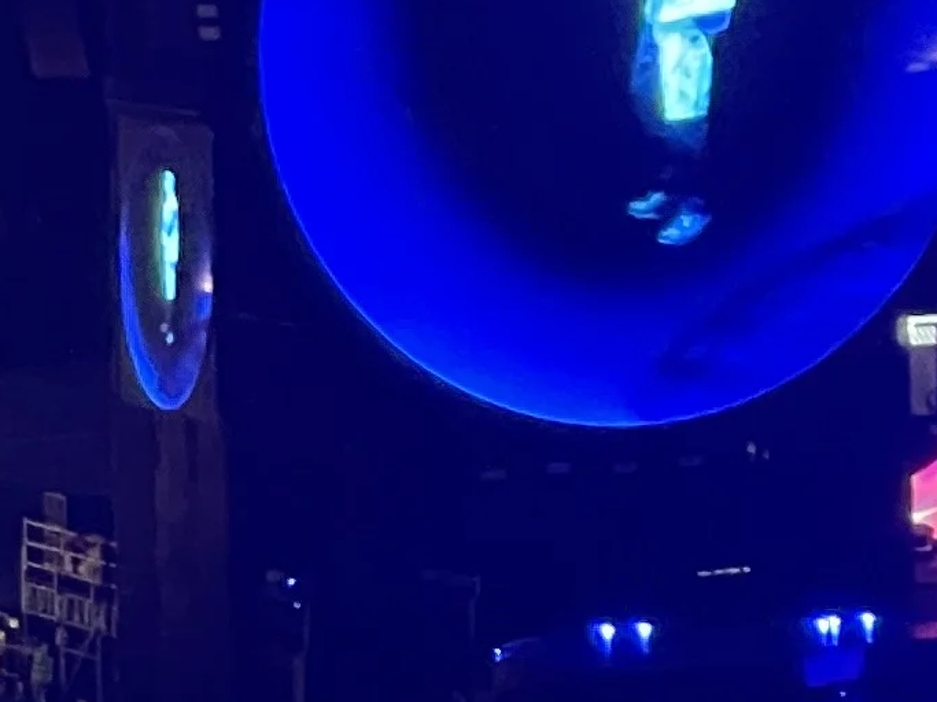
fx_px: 8309
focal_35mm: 307
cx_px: 2201
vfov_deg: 4.8
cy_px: -195
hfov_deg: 6.2
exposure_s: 1/26
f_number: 2
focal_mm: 6
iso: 1000
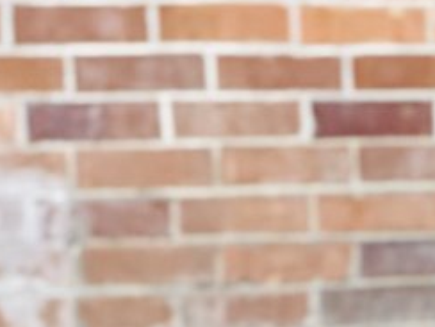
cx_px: 792
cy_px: 645
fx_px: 2739
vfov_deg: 6.6
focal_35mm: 218
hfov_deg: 8.7
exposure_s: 1/14
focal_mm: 6
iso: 500
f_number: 2
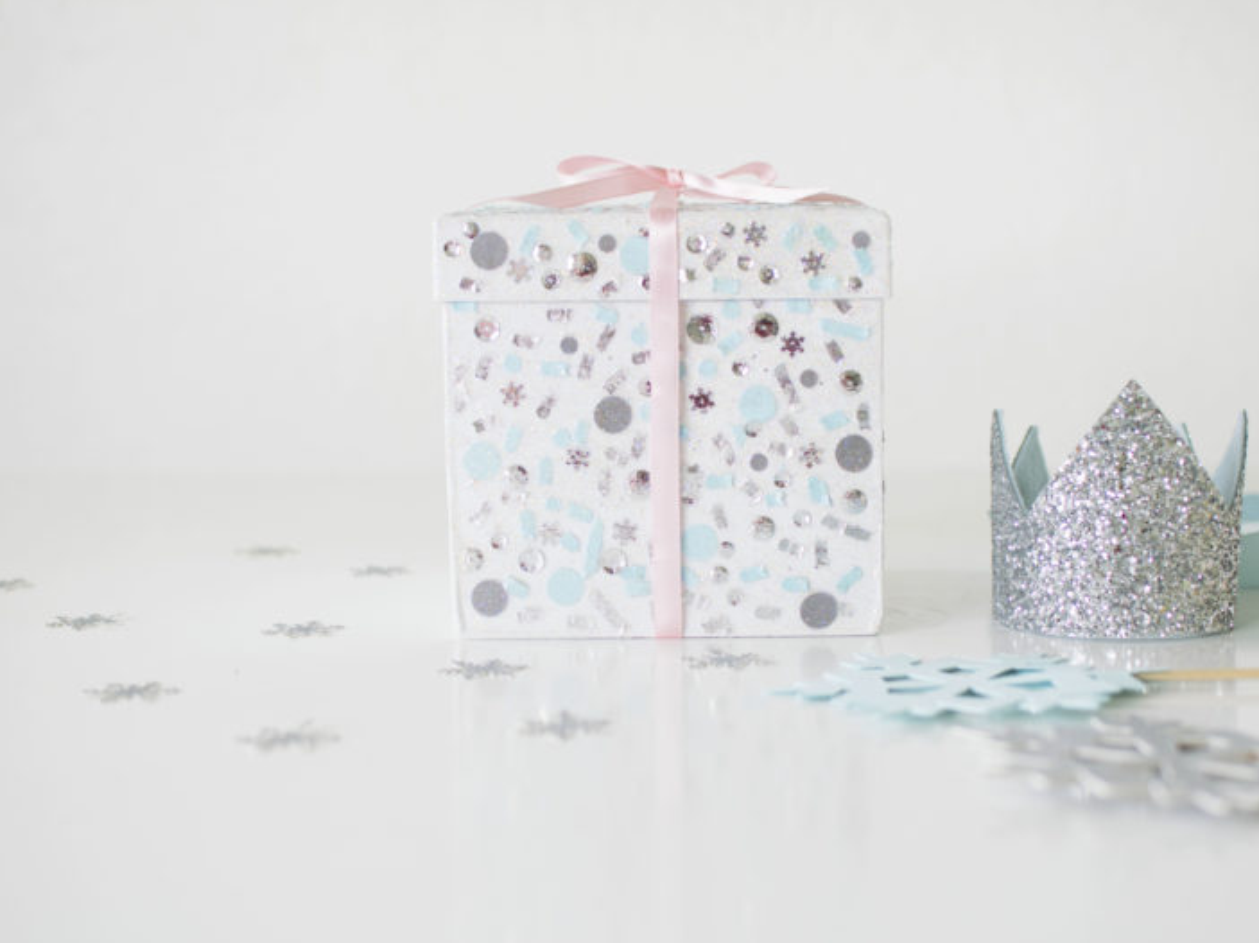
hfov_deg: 33.5
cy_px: 471
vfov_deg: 25.4
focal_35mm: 58
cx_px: 689
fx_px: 2092
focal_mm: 35
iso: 200
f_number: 2.8
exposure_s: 1/100
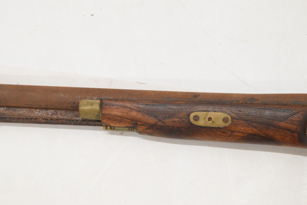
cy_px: 102
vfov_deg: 16.6
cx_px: 154
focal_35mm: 82
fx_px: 703
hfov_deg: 24.6
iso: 3200
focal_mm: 55
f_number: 8
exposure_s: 1/125
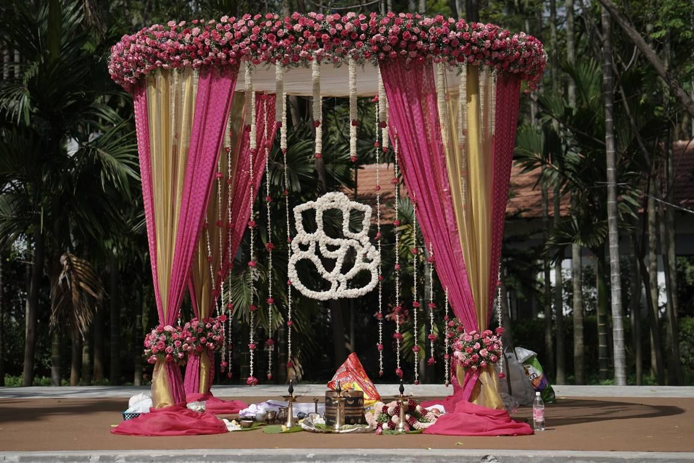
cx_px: 350
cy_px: 228
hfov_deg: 23.1
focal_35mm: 88
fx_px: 1697
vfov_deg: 15.5
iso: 100
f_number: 3.5
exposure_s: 1/2500
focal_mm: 85
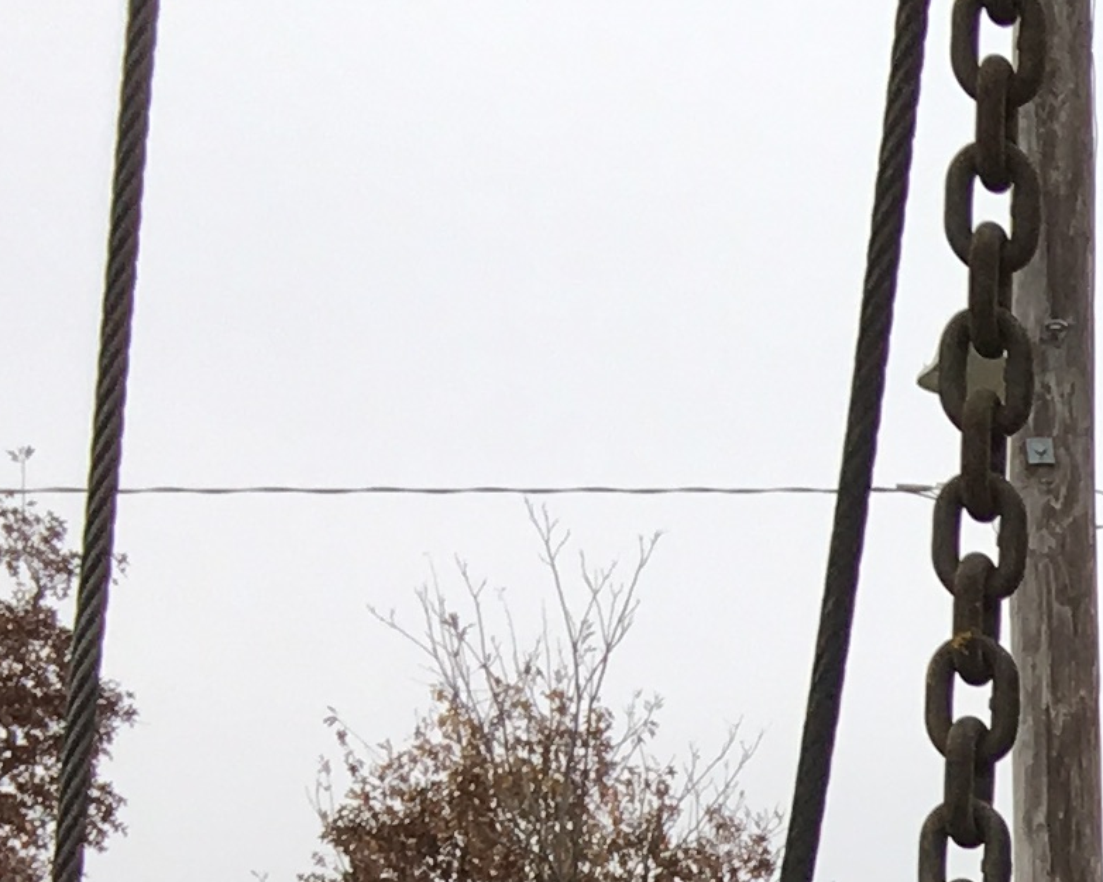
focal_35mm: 146
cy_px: 1984
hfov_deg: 10.8
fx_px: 4764
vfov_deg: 9.6
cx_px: 2817
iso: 25
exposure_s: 1/484
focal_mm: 4.15
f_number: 2.2
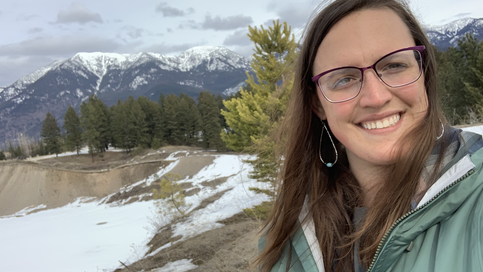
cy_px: 135
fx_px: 448
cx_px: 242
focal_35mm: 35
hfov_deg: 56.6
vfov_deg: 33.7
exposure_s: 1/709
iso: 16
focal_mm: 2.87
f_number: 2.2
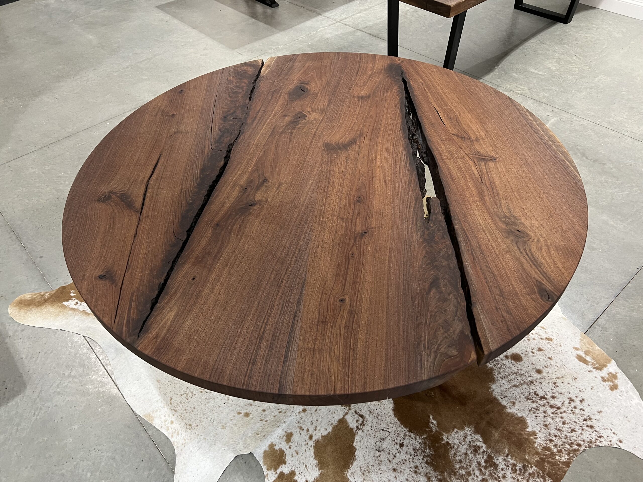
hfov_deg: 67.3
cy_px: 241
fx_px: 483
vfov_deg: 53.1
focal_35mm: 26
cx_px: 322
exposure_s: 1/60
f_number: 1.5
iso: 125
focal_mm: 5.7
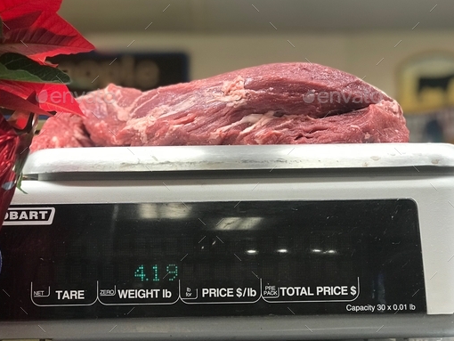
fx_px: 866
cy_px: 161
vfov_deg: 22.3
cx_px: 207
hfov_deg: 29.4
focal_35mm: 66
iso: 100
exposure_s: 1/60
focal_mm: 6.6
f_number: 2.8
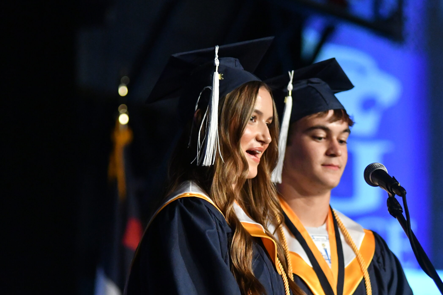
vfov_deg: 5.6
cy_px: 169
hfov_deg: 8.3
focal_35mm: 247
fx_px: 3035
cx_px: 257
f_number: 2.8
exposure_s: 1/640
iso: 8000
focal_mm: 135
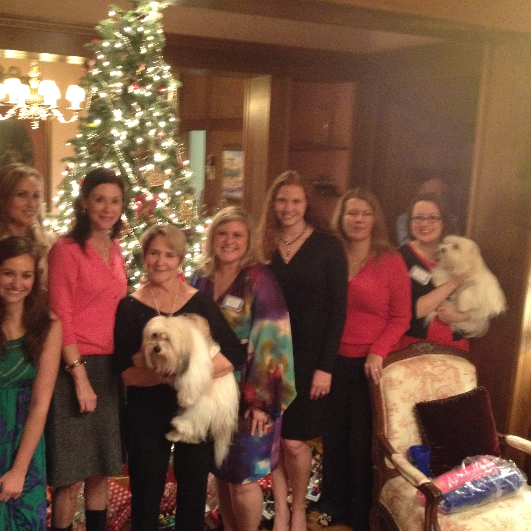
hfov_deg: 39.8
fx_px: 729
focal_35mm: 42
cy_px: 267
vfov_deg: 40.0
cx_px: 209
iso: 500
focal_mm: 4.28
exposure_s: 1/15
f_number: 2.4
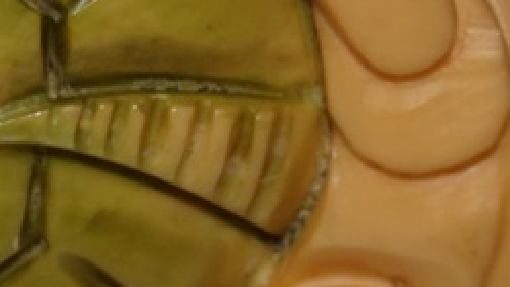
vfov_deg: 4.8
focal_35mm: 254
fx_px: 3435
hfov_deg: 8.3
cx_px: -268
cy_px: 66
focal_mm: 9.87
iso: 80
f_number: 4.5
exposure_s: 1/60
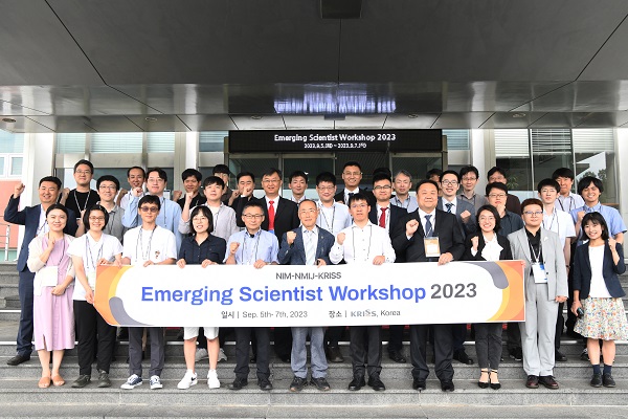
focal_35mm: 32
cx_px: 314
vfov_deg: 41.1
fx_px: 558
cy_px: 210
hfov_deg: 58.7
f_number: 14
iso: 2500
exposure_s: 1/250
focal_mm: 32
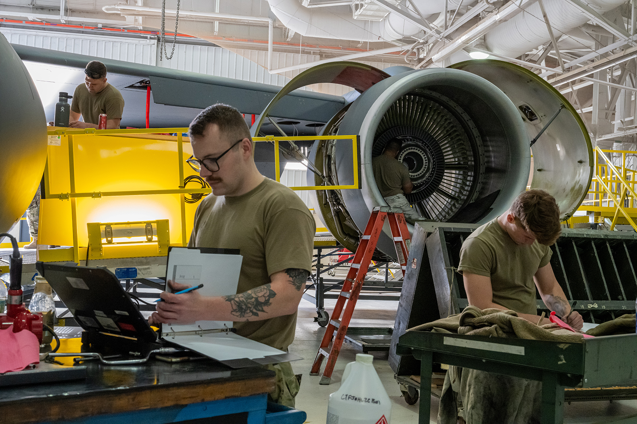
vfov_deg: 31.2
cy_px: 212
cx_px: 318
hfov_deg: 45.4
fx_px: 761
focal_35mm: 43
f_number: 10
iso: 4000
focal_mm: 43
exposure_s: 1/80
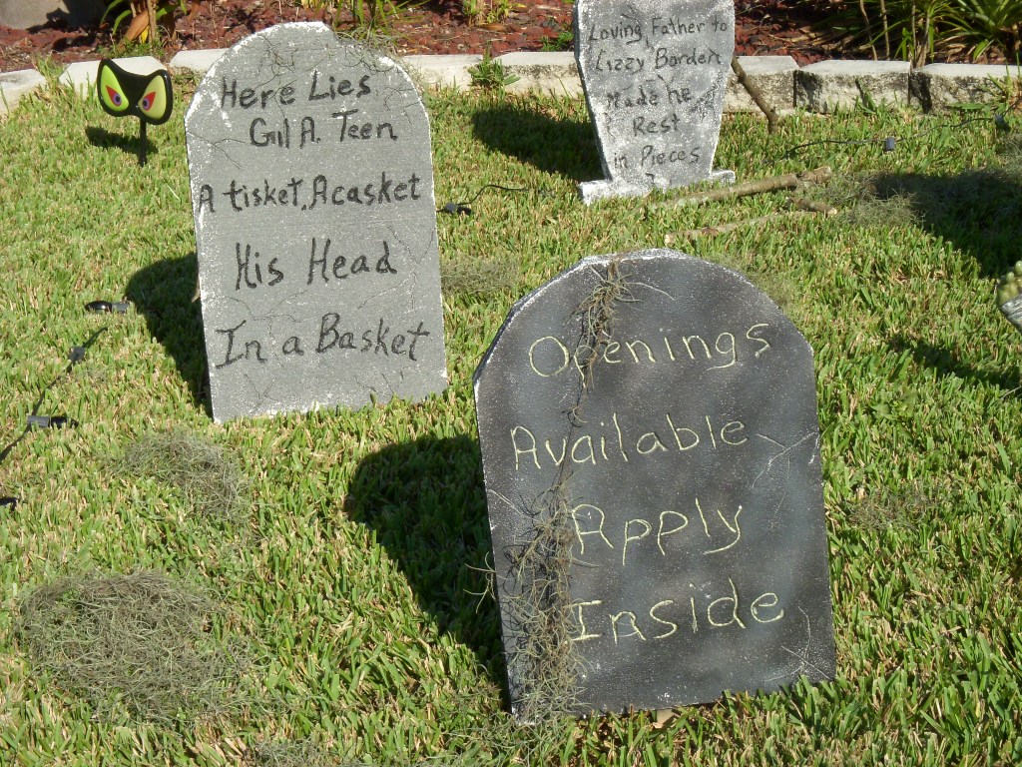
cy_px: 384
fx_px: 1949
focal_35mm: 66
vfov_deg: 22.3
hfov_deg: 29.4
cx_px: 511
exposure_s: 1/250
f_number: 7.4
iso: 100
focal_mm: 11
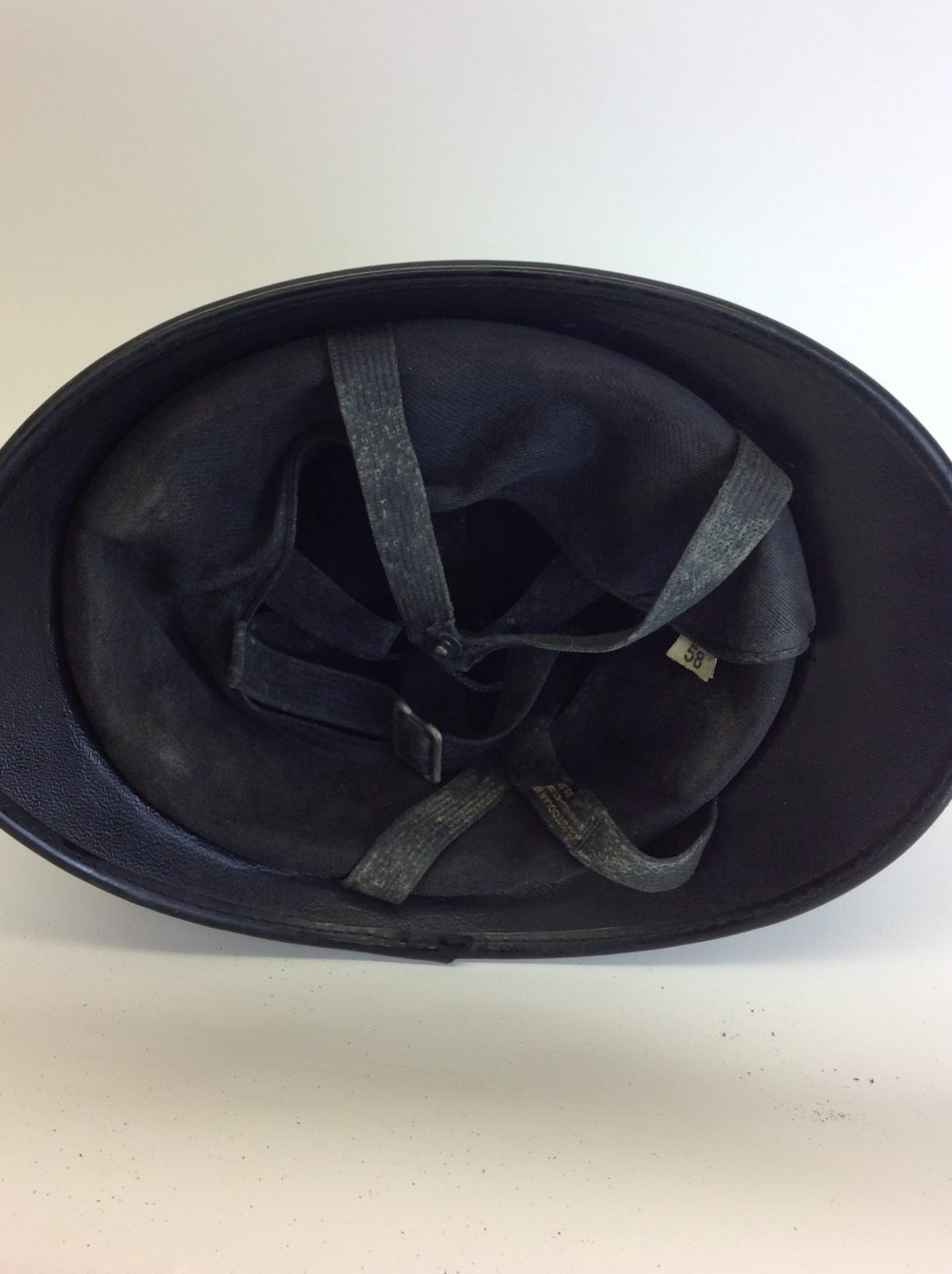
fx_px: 1544
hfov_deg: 34.3
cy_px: 568
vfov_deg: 44.8
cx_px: 453
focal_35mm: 42
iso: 64
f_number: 2.4
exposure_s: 1/100
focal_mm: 4.28
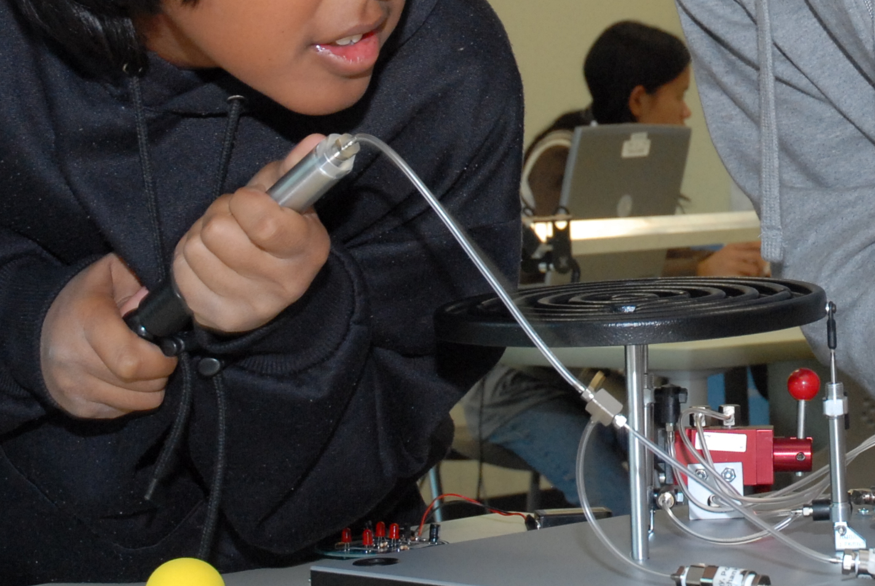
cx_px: 814
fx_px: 2881
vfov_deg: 11.5
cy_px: 39
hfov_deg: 17.0
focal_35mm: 118
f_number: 6.3
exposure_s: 1/60
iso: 500
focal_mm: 29
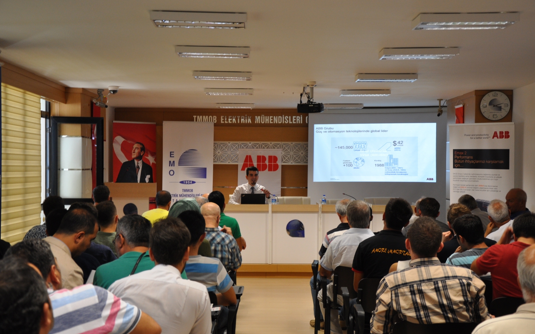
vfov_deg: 22.0
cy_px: 178
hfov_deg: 34.6
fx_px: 860
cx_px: 271
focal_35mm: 59
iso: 400
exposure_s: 1/25
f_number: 5
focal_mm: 38
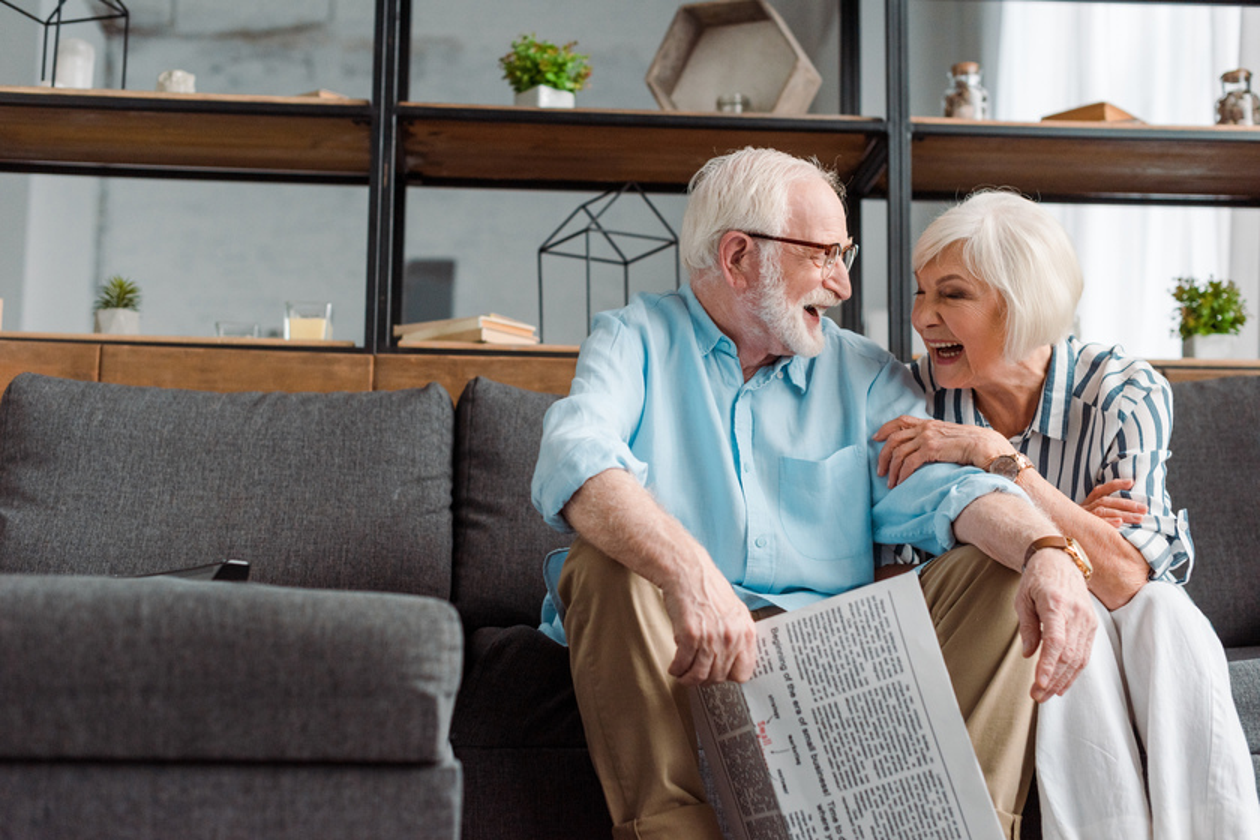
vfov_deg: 27.0
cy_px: 420
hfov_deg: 39.6
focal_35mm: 50
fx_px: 1750
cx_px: 630
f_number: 3.2
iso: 640
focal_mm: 50
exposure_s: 1/100
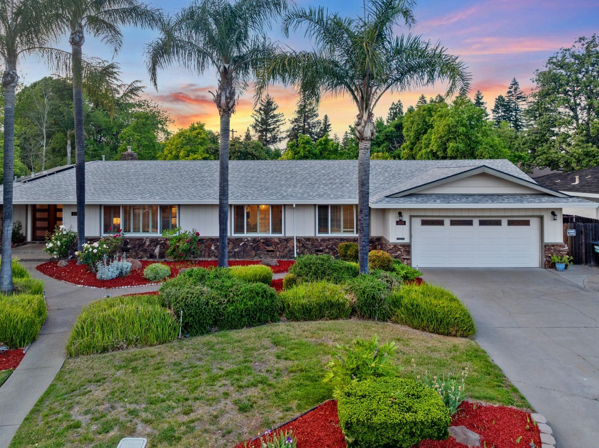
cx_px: 300
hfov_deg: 71.6
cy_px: 224
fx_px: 415
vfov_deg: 56.8
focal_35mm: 24
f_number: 2.8
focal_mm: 12.29
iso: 100
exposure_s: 1/50
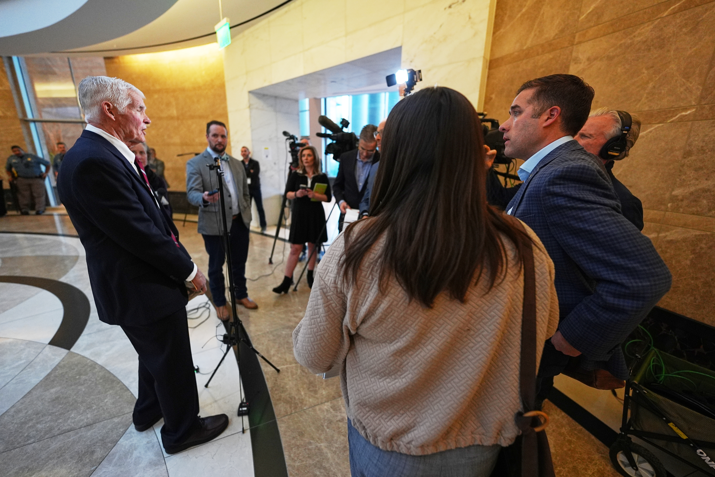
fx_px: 278
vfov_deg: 81.2
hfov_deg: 104.3
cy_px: 238
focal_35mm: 14
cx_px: 358
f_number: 1.8
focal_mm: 14
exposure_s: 1/800
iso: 1600
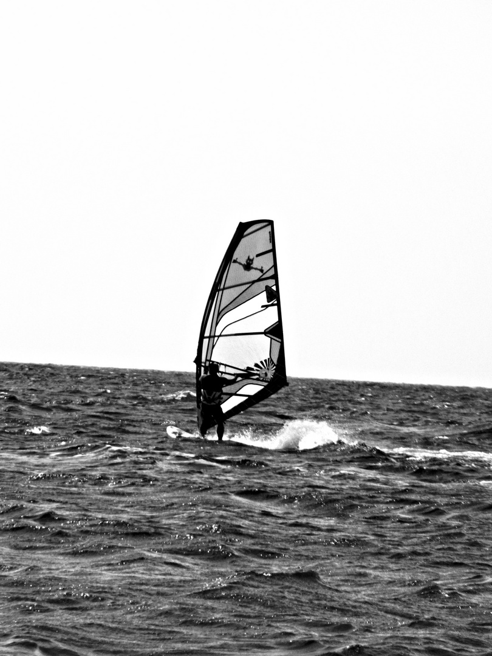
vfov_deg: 3.8
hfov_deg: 2.8
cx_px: 246
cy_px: 328
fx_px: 9949
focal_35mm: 525
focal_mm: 94.5
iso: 110
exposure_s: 1/500
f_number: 5.8
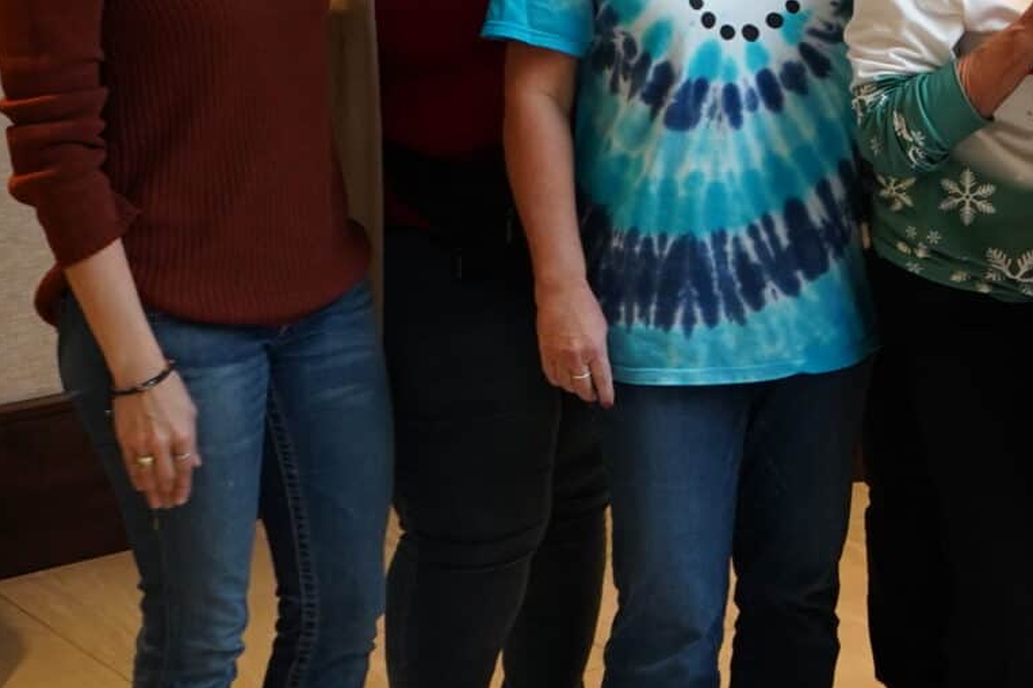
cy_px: -59
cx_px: 1361
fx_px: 2696
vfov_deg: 14.2
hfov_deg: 19.9
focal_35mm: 94
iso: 1600
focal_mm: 28
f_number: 5.6
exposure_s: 1/30
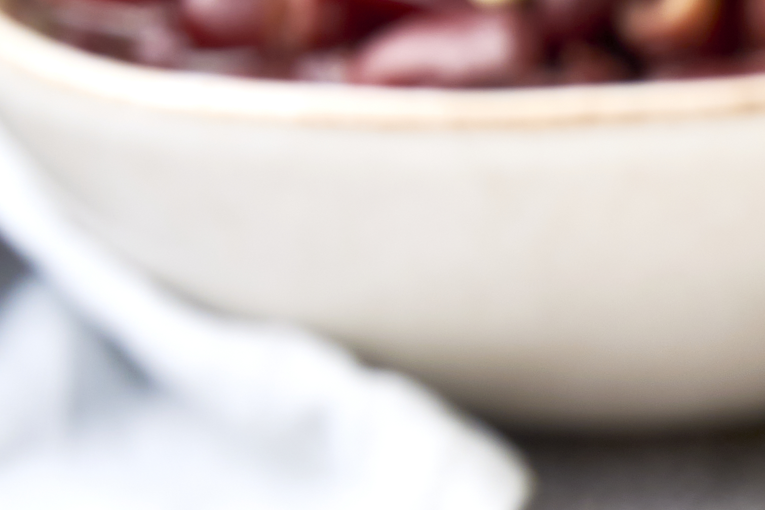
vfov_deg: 3.9
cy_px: 608
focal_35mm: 352
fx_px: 7480
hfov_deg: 5.7
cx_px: 1424
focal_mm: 60
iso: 100
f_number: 8
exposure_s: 1/100
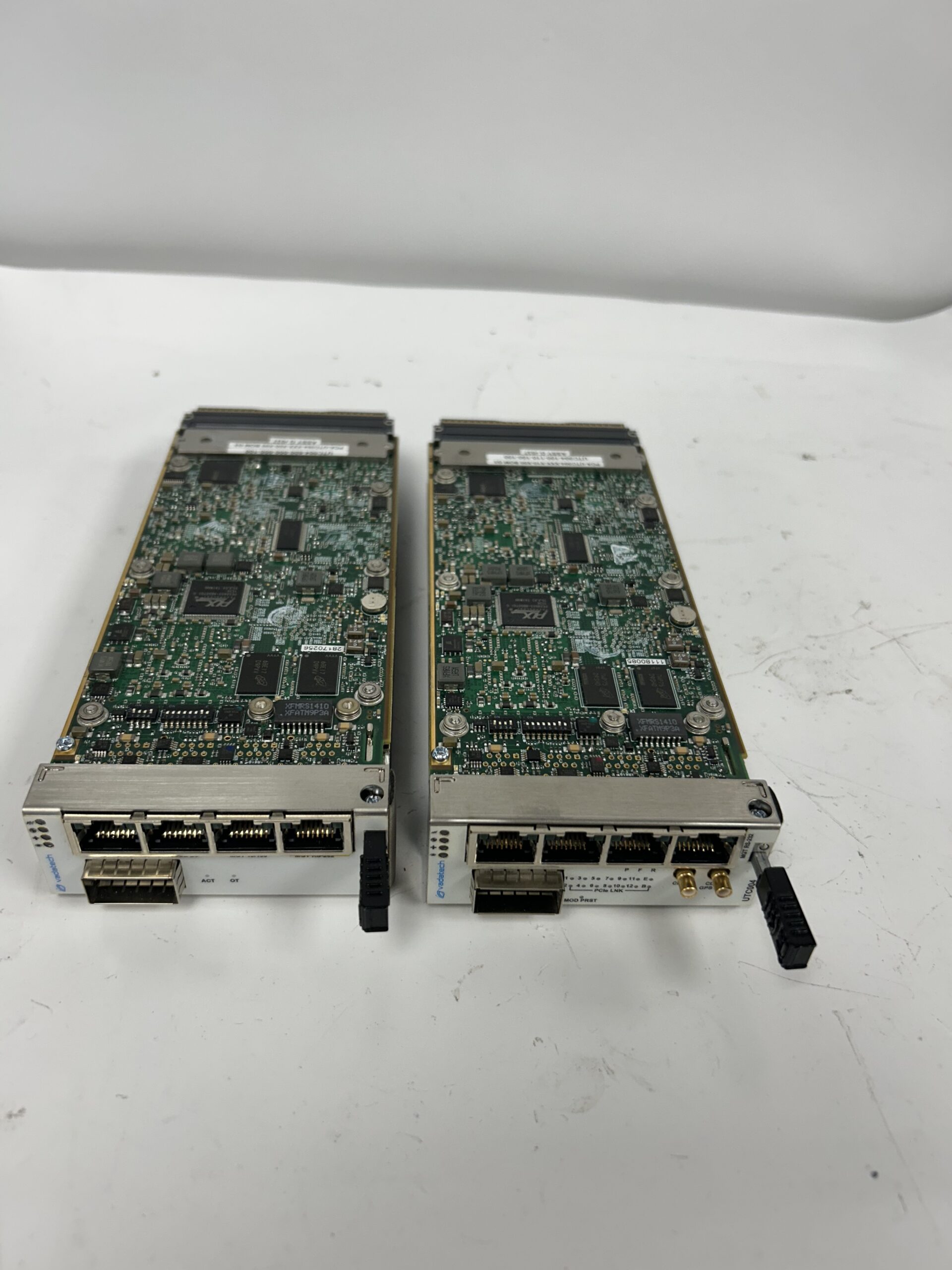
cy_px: 635
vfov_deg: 67.3
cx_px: 476
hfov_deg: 53.1
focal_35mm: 26
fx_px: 953
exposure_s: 1/120
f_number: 1.5
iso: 50
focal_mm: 5.7
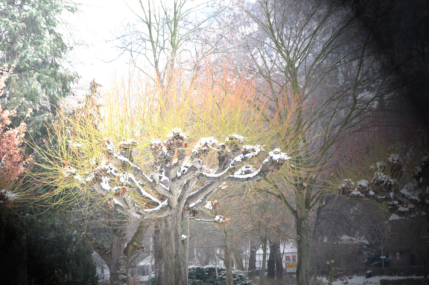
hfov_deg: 13.1
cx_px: 214
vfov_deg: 8.7
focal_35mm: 158
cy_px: 142
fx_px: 1875
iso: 280
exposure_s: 1/125
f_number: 5.6
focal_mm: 105
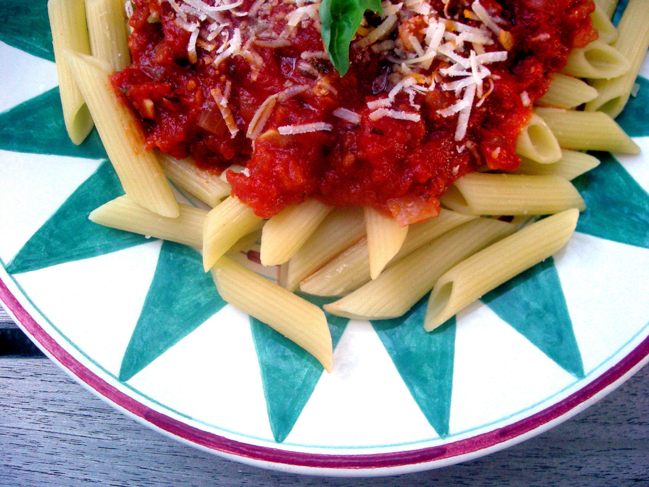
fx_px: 656
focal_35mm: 35
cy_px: 244
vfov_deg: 40.7
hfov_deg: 52.6
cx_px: 324
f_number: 2.8
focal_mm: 5.7
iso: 126
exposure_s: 1/59.8
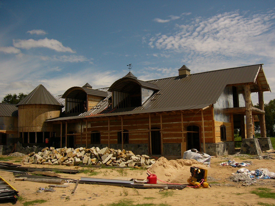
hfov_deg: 52.6
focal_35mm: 35
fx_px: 278
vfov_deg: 40.7
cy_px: 103
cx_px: 138
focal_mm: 5.8
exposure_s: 1/320
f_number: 8
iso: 50
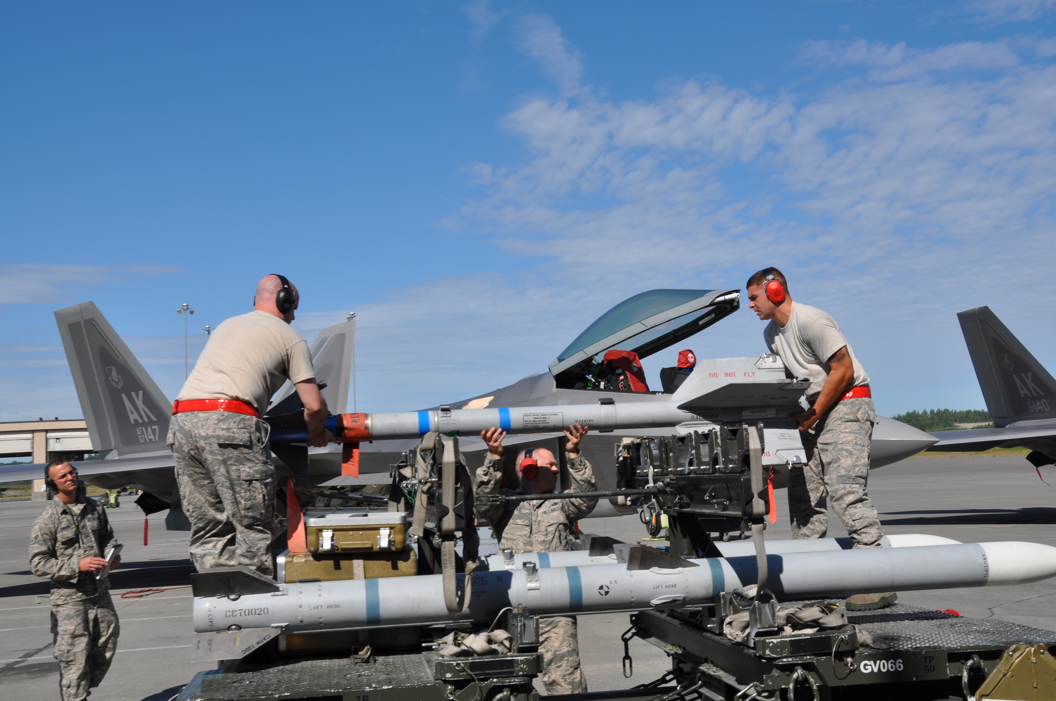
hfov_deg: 48.0
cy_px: 350
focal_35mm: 40
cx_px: 528
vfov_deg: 32.9
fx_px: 1187
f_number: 16
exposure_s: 1/200
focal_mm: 27
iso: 200
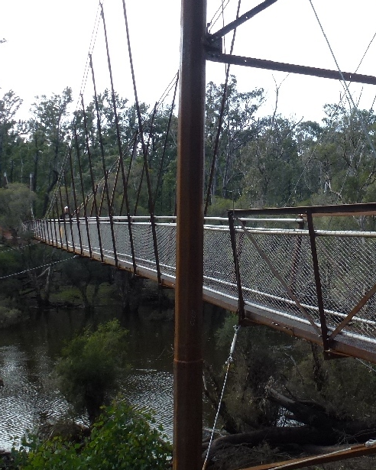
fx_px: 556
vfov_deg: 45.6
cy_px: 196
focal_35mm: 40
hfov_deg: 36.8
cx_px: 263
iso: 100
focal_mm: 4.3
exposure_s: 1/320
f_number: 4
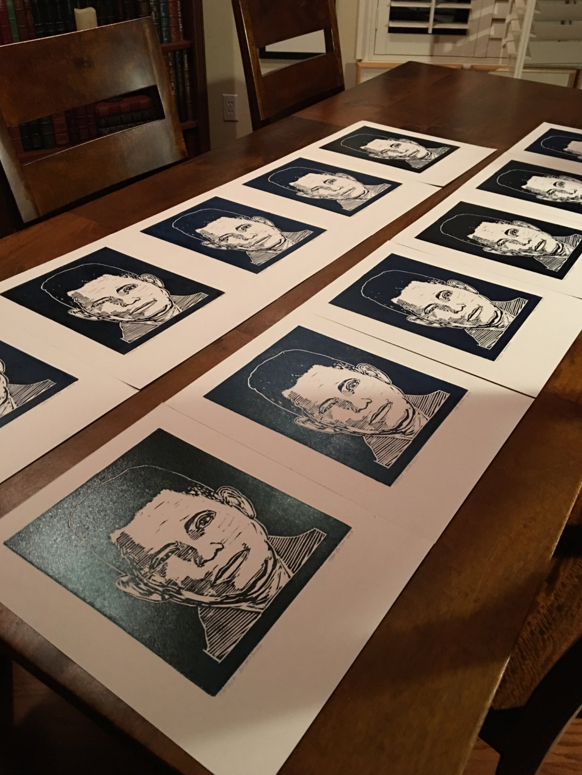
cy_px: 388
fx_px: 672
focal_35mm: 30
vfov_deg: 60.0
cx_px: 294
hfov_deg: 46.8
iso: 80
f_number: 2.2
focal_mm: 4.15
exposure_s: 1/4
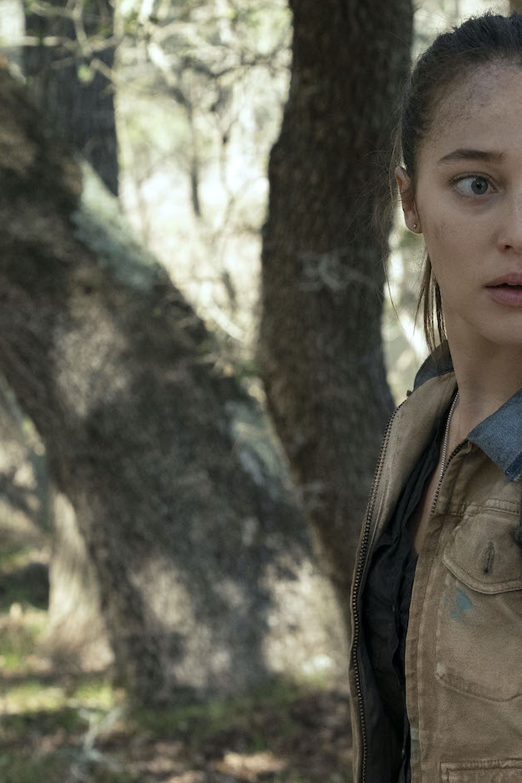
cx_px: 560
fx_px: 3305
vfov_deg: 13.5
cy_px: 565
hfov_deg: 9.0
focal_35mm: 152
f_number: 5.6
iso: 3200
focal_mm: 70
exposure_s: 1/1000
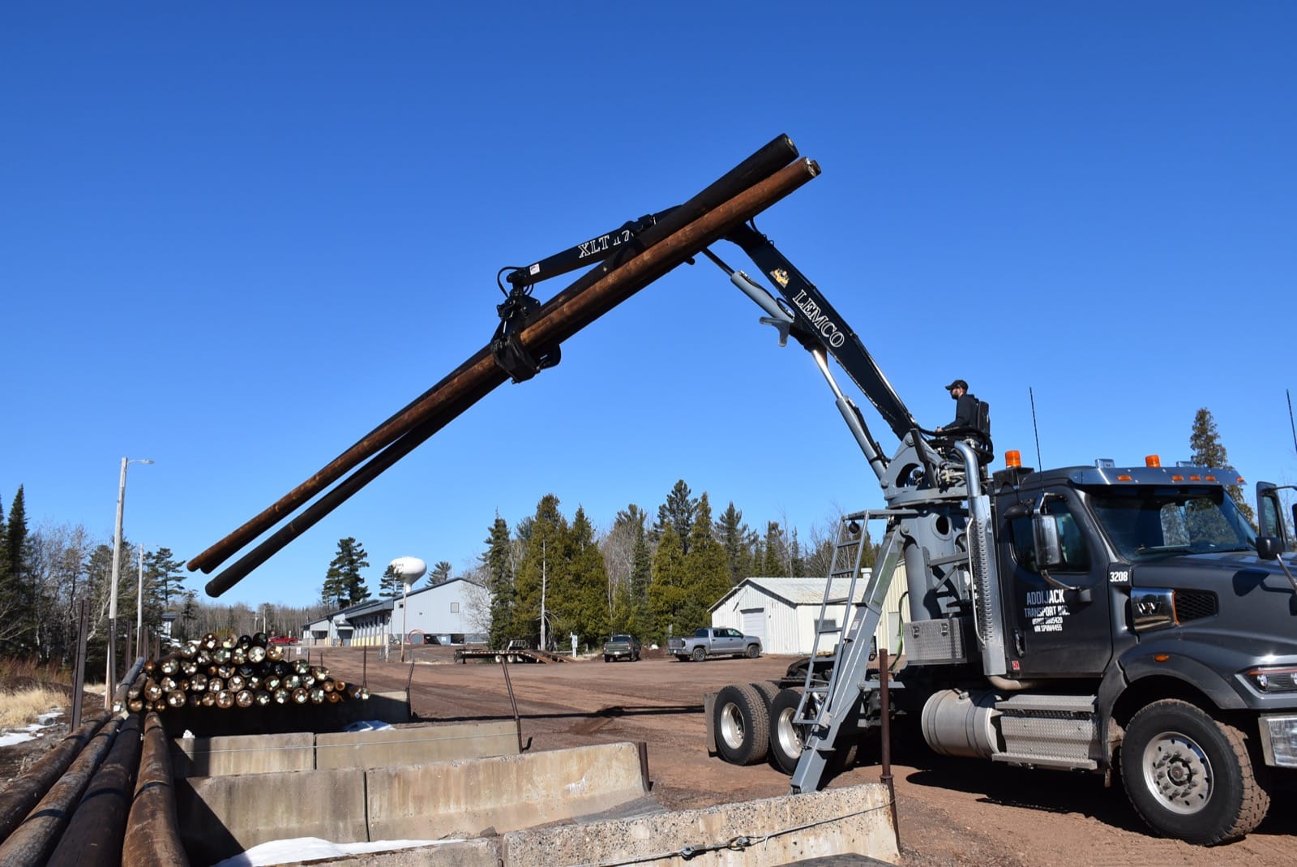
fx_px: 973
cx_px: 648
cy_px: 434
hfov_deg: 67.3
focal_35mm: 27
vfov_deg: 48.0
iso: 200
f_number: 10
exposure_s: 1/400
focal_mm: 18
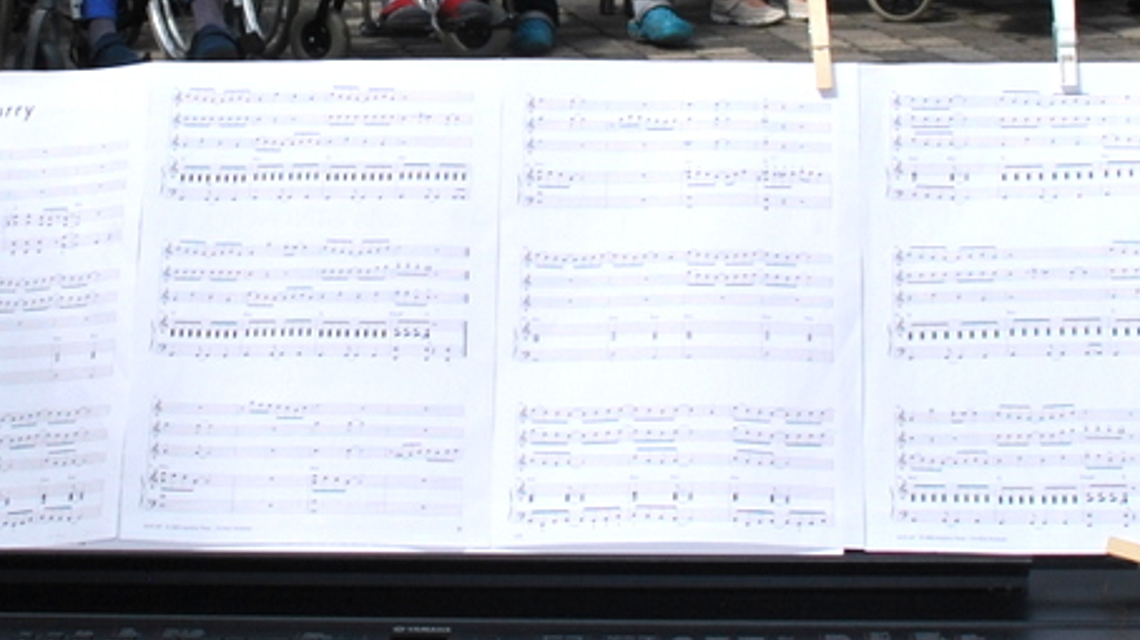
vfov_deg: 10.8
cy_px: 4
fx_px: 3354
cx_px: 379
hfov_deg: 19.2
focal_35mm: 111
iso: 100
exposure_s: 1/200
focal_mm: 20
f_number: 10
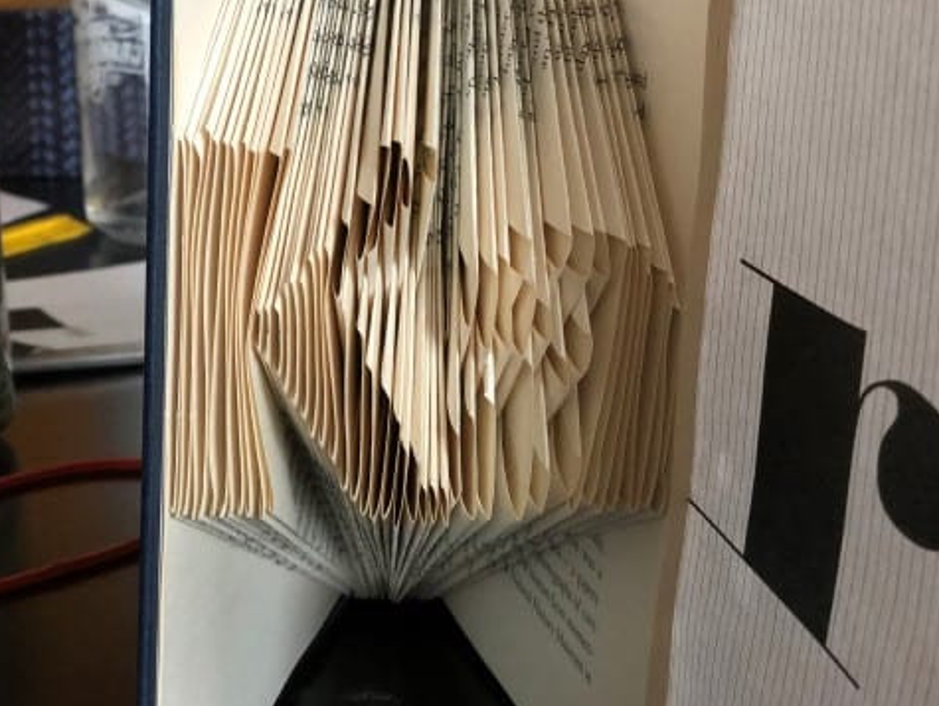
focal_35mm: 70
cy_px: 267
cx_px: 579
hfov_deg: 27.7
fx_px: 1900
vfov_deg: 21.0
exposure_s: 1/8
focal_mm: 6
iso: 200
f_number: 2.4
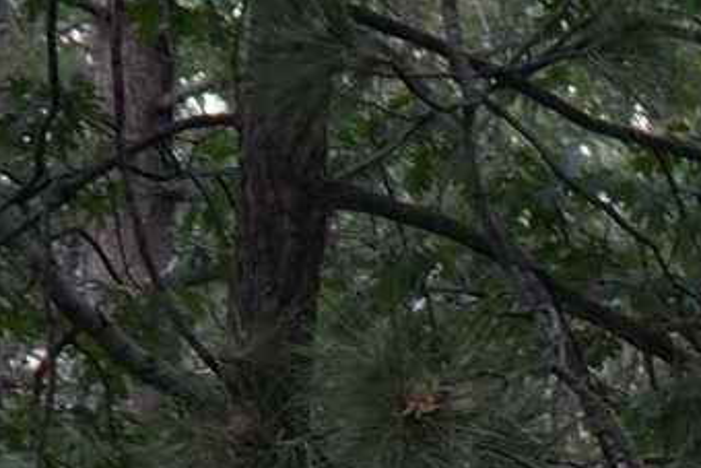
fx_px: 5727
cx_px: 1000
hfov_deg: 6.9
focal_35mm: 294
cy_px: 1224
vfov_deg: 4.5
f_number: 4.5
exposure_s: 1/50
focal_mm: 50
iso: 4000
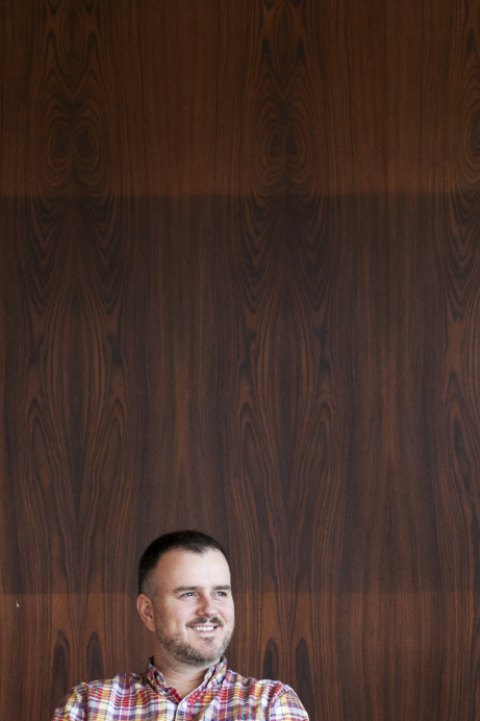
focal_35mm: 163
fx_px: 3261
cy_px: 737
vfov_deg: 12.4
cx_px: 389
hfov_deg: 8.4
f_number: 2.8
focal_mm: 50
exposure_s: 1/90
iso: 400
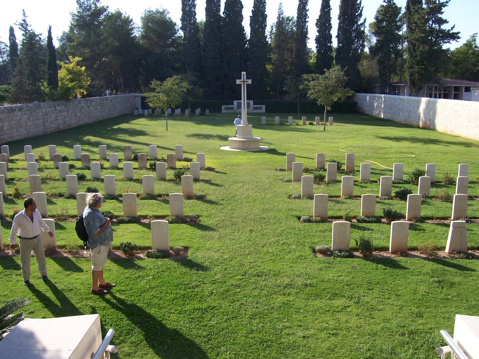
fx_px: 470
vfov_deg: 41.8
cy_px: 180
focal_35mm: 34
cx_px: 240
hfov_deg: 54.0
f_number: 5.6
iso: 80
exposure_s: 1/250
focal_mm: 5.6
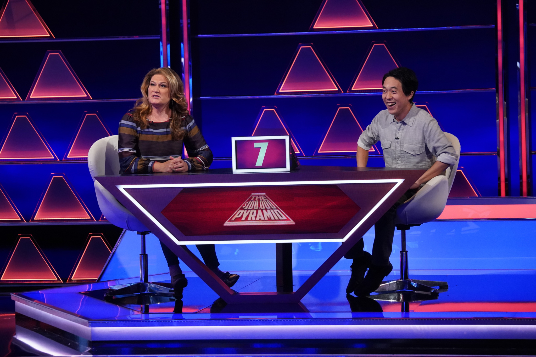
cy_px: 178
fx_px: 2010
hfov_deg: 15.2
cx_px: 268
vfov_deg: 10.2
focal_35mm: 135
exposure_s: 1/500
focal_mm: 135
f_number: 5.6
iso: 8000
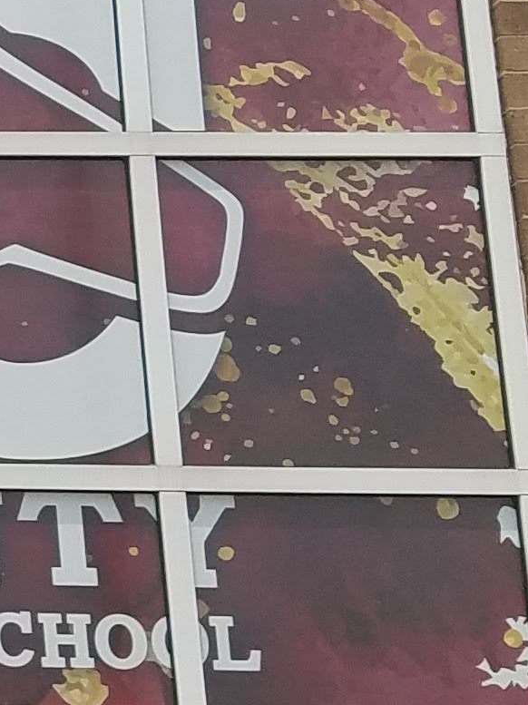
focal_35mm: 135
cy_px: 182
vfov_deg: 14.6
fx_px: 2748
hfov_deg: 9.8
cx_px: -690
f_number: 1.7
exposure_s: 1/3936
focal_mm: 4.2
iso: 50
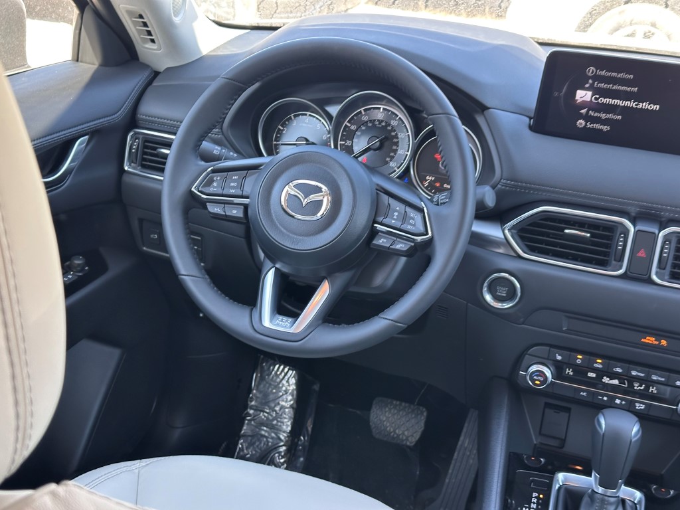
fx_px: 943
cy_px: 255
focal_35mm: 48
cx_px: 340
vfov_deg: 30.3
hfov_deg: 39.7
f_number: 1.78
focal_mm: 6.86
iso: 80
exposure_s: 1/96
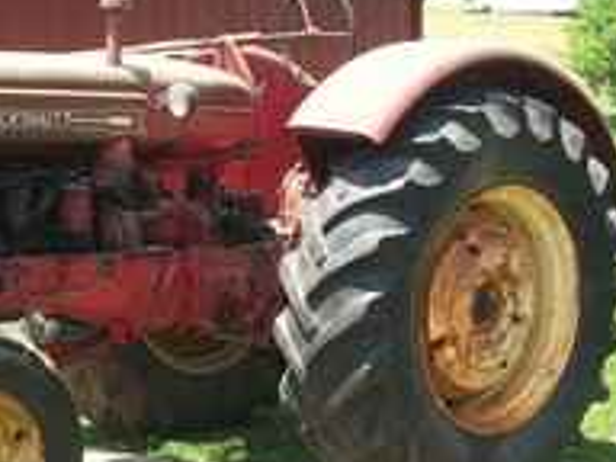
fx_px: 1726
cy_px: 244
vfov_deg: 15.2
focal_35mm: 97
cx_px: 135
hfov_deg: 20.0
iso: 80
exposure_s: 1/200
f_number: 4
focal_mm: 9.7
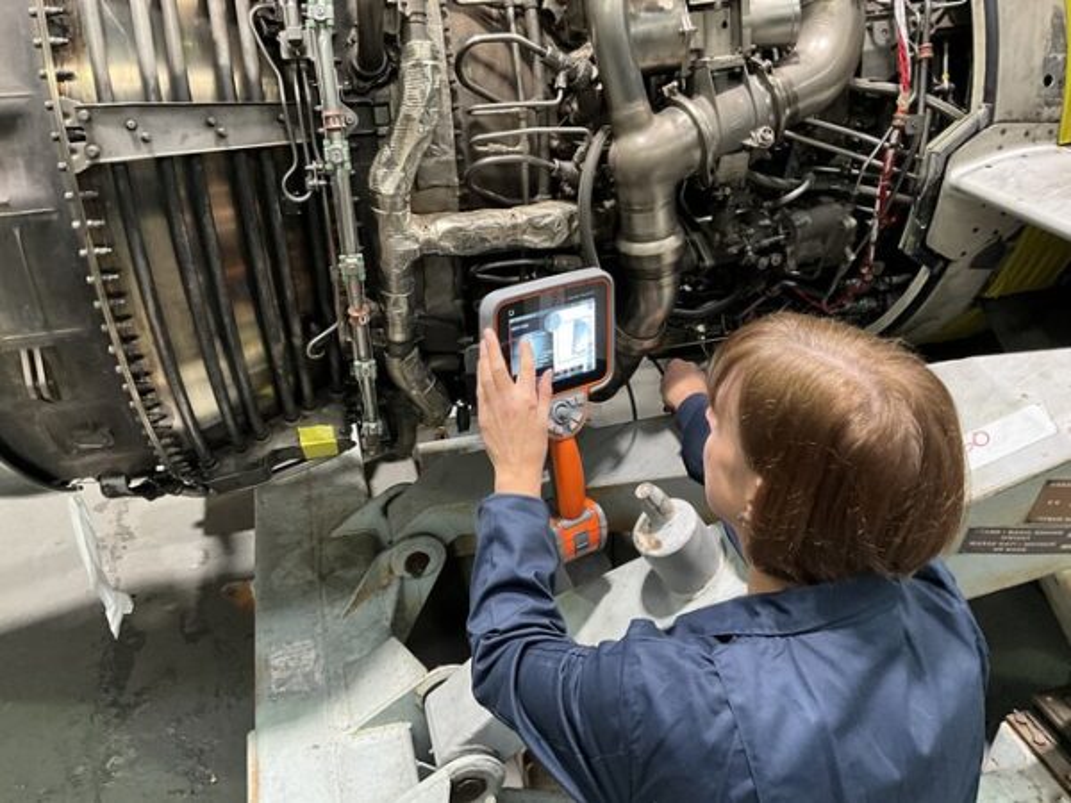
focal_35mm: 29
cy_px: 402
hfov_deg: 61.7
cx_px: 536
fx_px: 897
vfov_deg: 48.2
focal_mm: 3
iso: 320
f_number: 1.8
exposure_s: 1/47
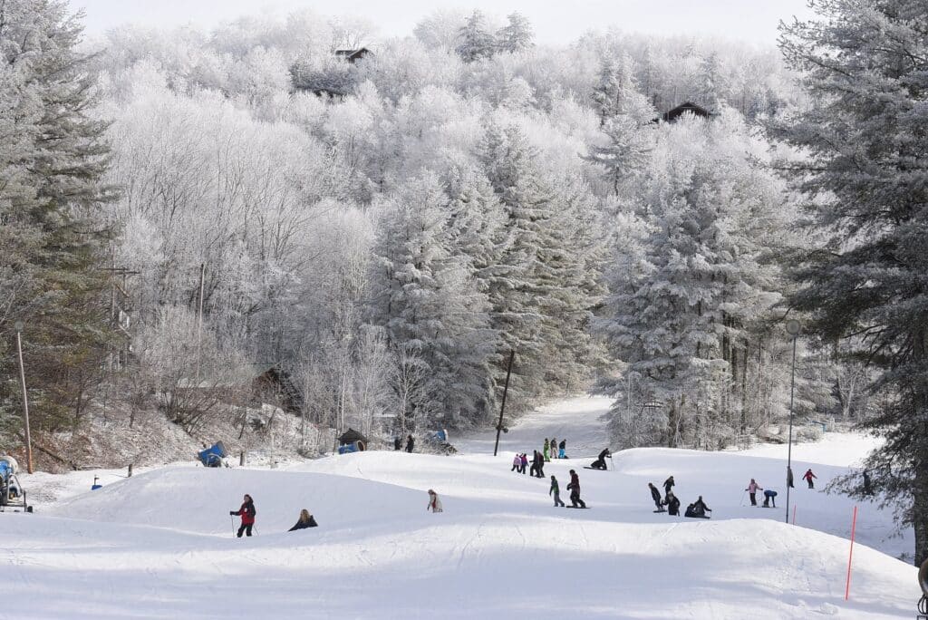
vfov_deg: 12.7
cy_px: 310
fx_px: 2785
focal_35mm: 108
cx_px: 464
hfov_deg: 18.9
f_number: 10
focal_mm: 72
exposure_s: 1/400
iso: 250
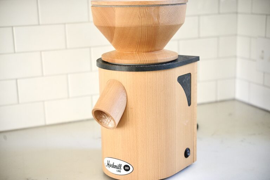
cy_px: 90
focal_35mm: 60
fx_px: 450
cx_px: 135
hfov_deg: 33.4
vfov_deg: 22.7
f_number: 4
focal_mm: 60
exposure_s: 1/200
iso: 1250
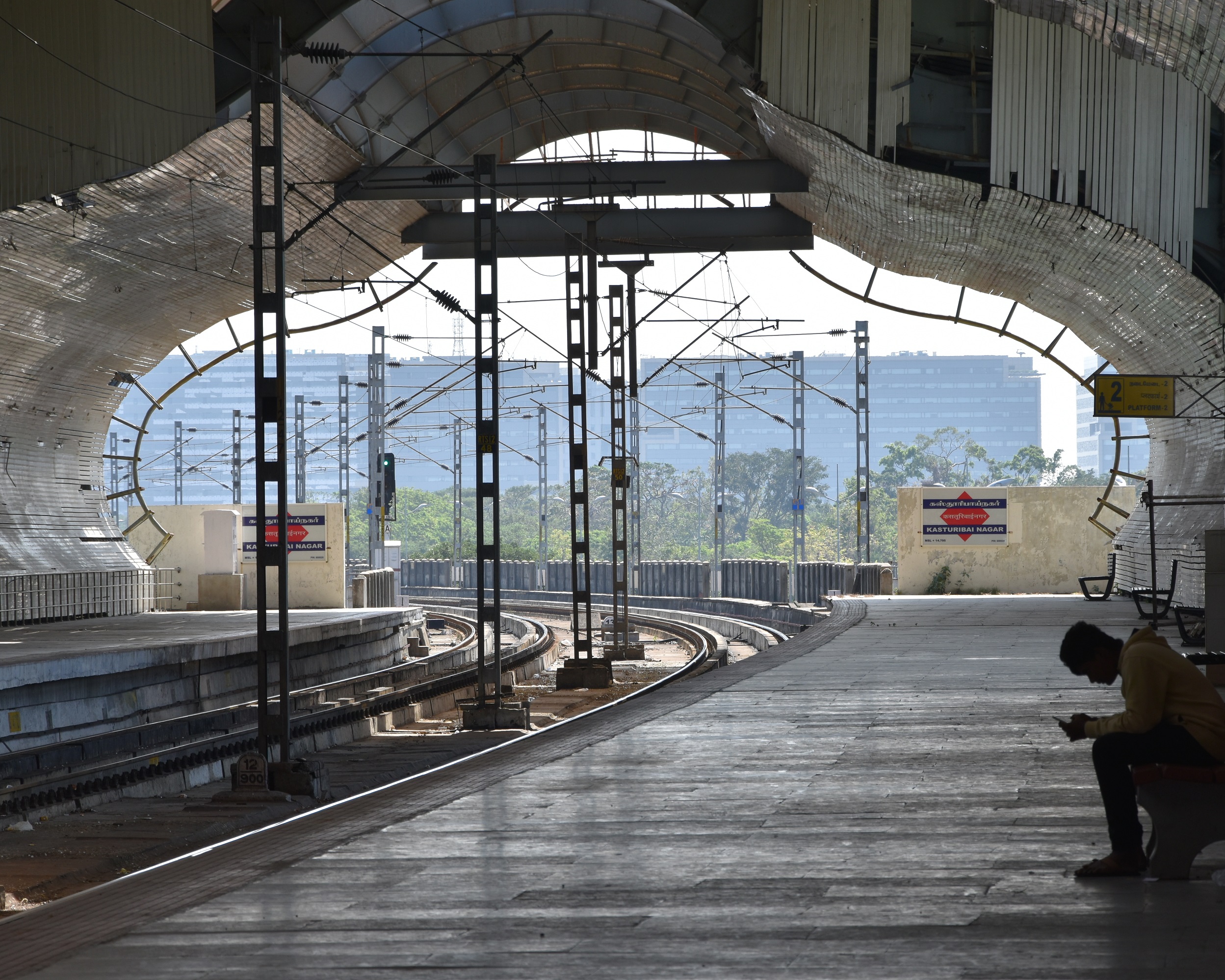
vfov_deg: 8.7
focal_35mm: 178
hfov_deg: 10.9
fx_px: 6438
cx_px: 657
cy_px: 490
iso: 200
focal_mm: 105
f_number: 9
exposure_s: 1/320
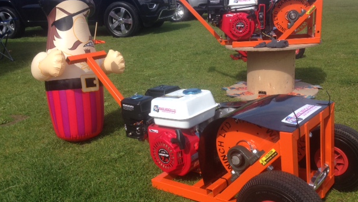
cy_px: 111
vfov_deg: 31.2
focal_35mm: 38
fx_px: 361
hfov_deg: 52.8
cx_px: 182
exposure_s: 1/1178
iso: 50
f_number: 2.4
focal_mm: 4.12
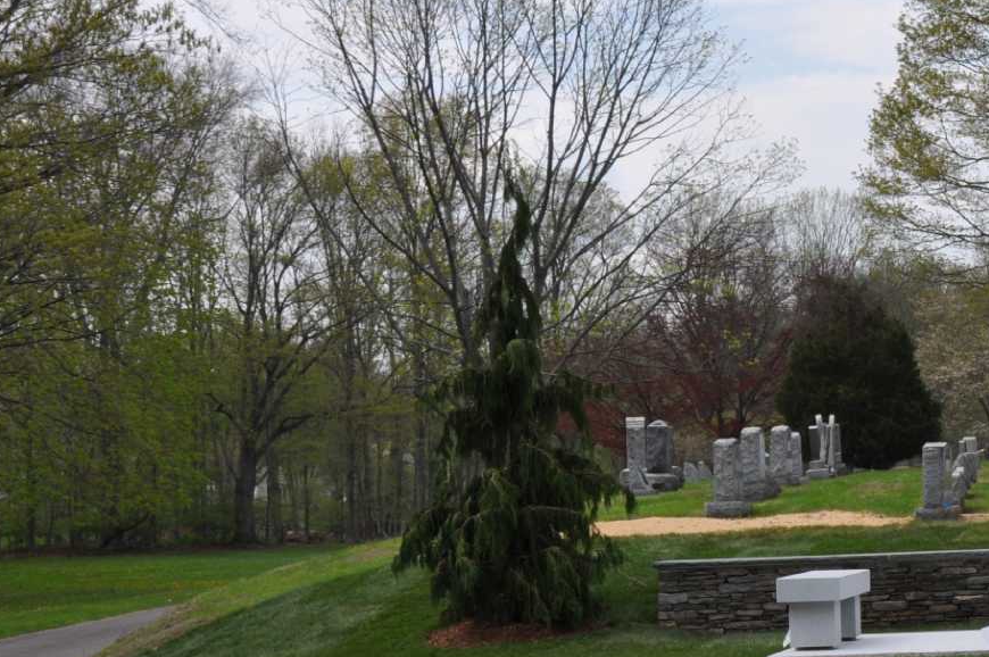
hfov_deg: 25.0
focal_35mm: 74
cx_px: 1138
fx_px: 2035
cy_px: 330
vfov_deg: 18.3
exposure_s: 1/160
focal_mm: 21
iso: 200
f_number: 13
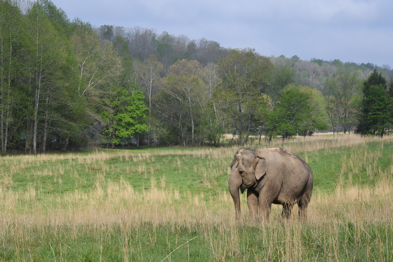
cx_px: 196
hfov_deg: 17.1
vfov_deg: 11.4
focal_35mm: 120
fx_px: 1310
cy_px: 131
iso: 1000
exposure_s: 1/800
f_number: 14
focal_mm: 80
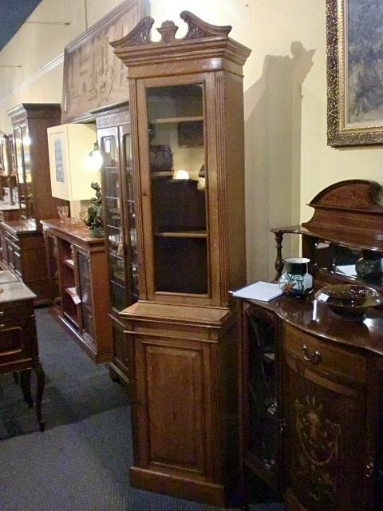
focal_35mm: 35
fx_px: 516
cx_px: 192
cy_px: 256
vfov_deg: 52.6
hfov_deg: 40.7
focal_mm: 6.3
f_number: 3.1
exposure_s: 1/30
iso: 1600
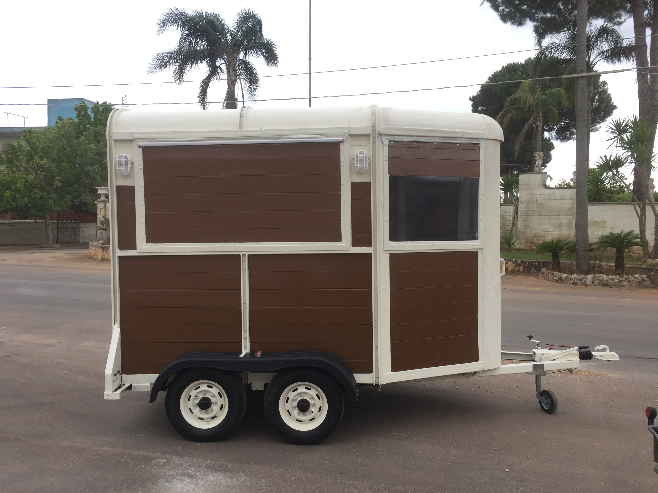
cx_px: 329
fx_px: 551
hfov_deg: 61.7
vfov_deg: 48.2
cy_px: 246
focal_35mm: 29
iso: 32
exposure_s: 1/160
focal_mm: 4.15
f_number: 2.2
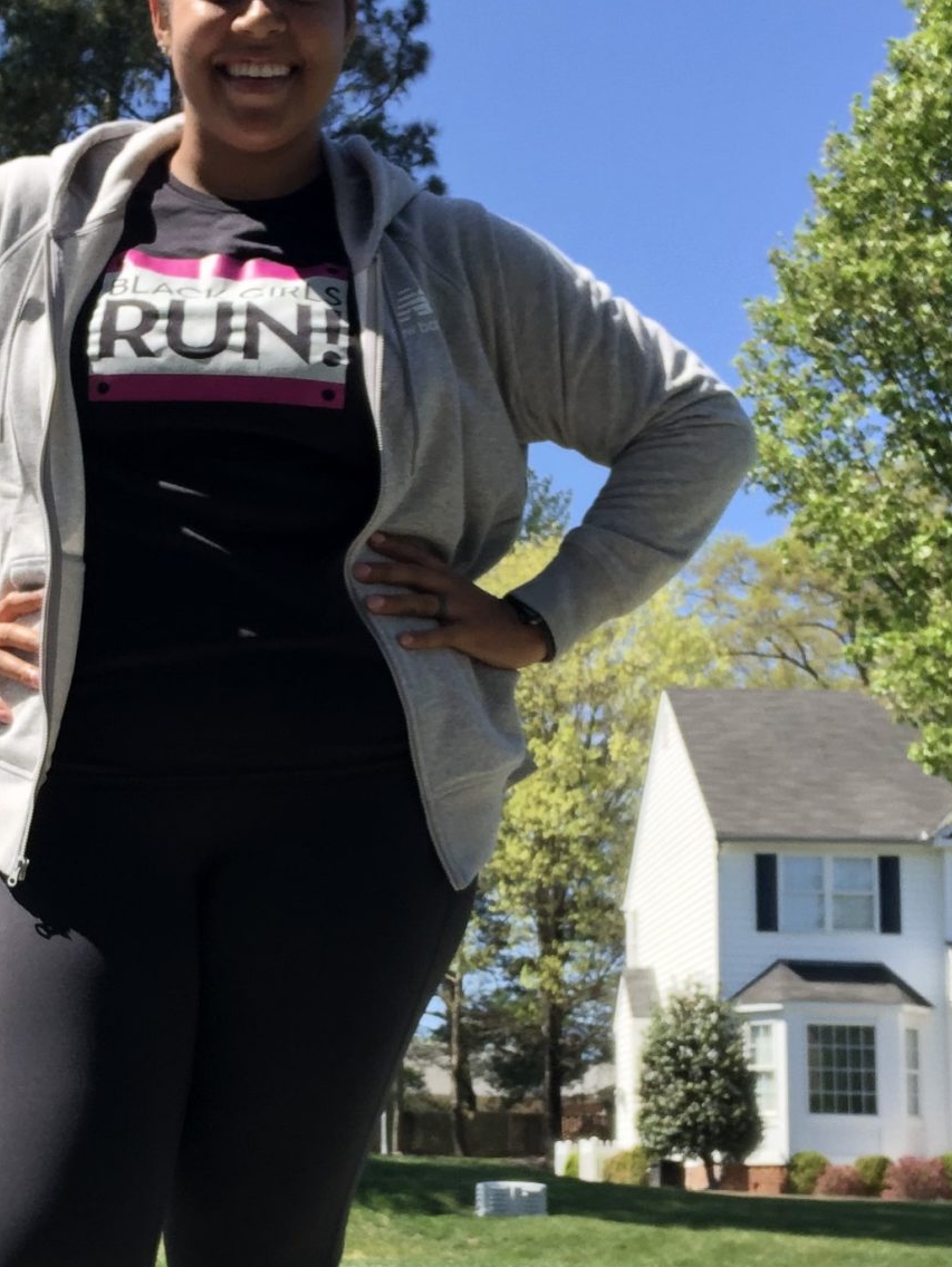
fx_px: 2638
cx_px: 194
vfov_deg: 26.9
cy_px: 782
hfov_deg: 20.2
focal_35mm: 72
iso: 20
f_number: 2.2
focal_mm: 2.87
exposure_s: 1/370
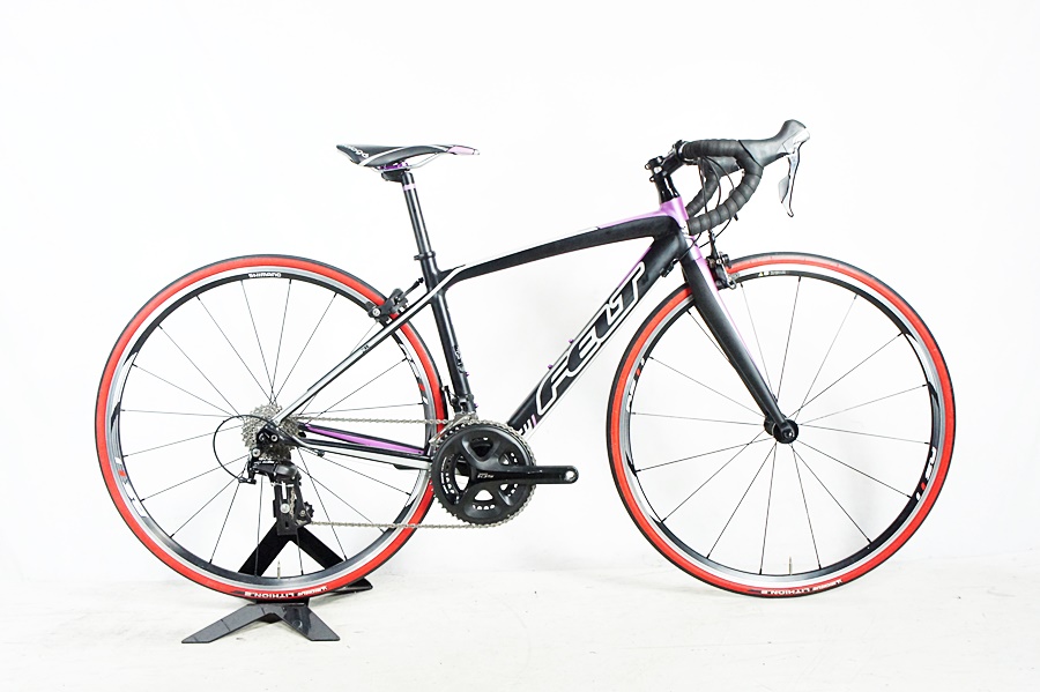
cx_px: 520
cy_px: 346
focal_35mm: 39
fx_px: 1126
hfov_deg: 49.6
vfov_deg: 34.2
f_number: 9
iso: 3200
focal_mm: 26
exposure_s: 1/100
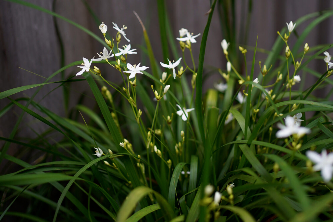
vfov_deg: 37.9
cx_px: 166
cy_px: 111
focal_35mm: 35
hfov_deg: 54.4
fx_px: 324
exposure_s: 1/125
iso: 200
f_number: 1.8
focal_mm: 35
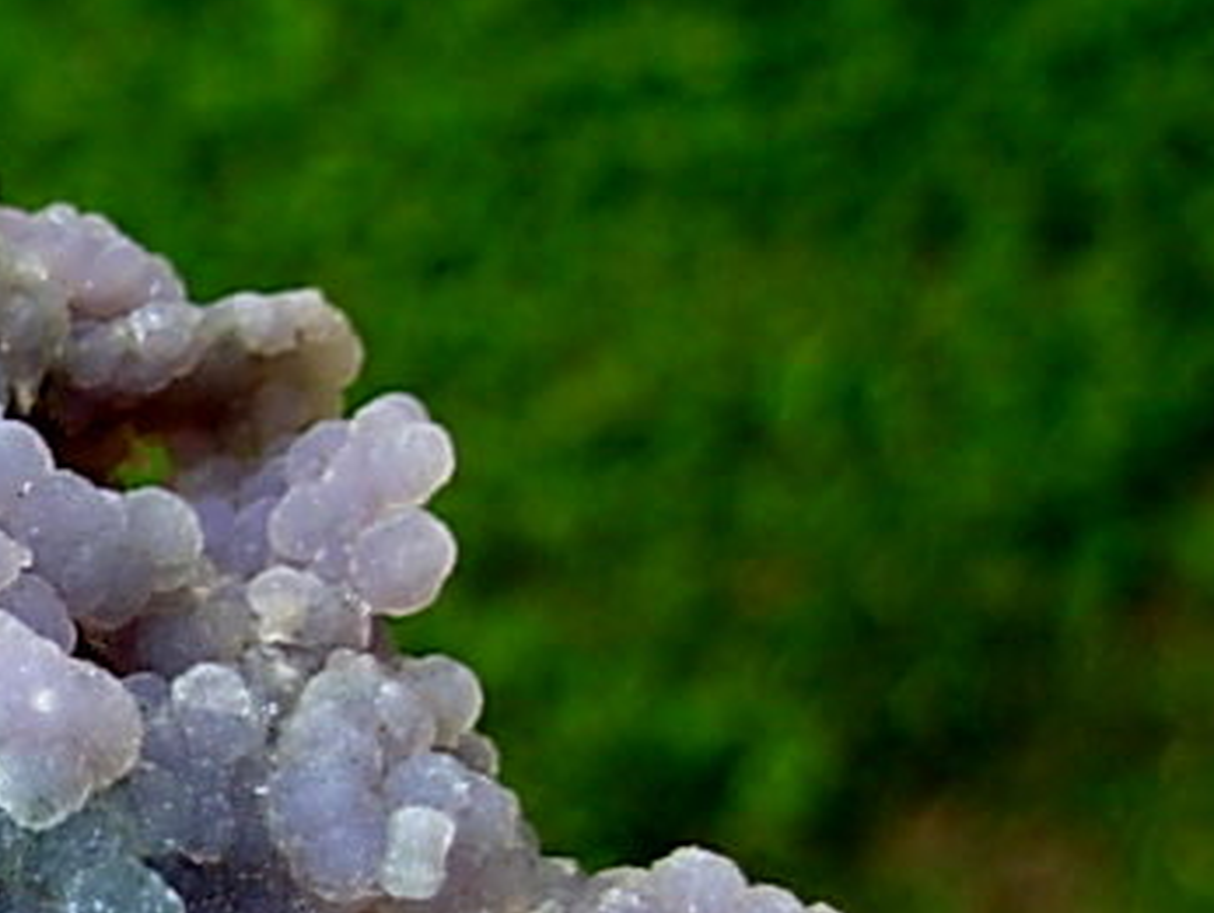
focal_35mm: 112
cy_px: 951
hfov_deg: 16.7
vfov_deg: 13.0
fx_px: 3932
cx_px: -297
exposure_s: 1/264
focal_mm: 6.3
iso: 50
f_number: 2.9
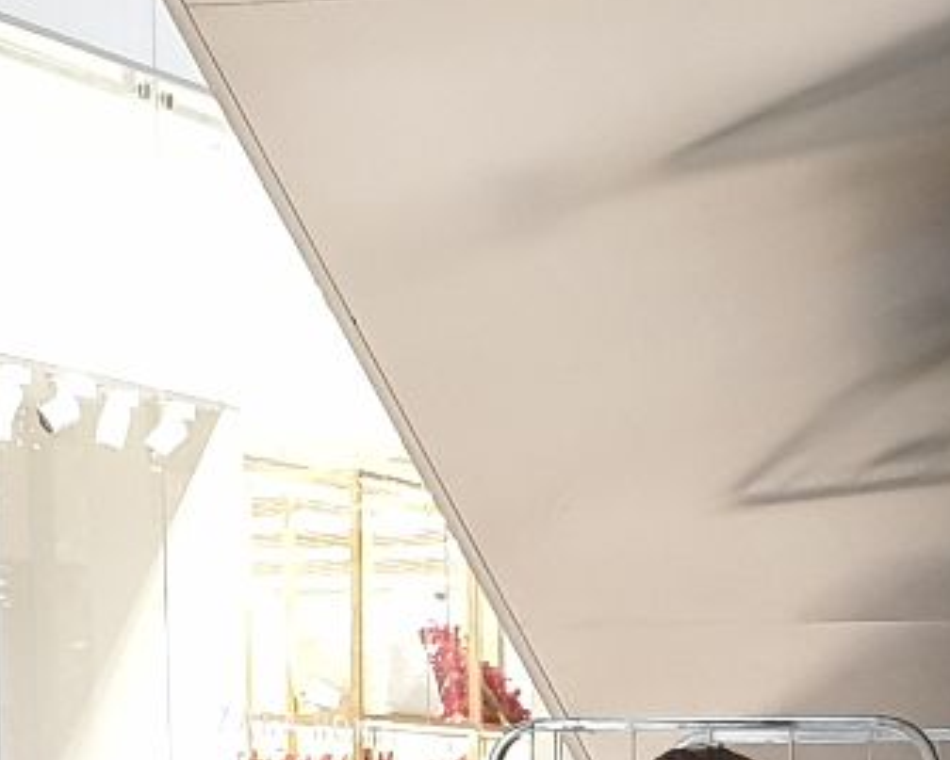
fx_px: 4247
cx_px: 1009
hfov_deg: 12.6
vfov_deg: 9.8
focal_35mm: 151
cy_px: 1328
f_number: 2.4
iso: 250
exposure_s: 1/50
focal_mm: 4.3
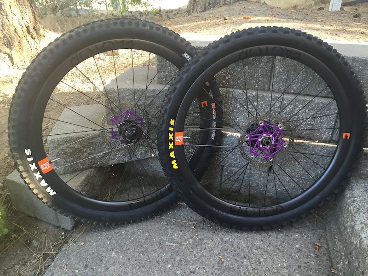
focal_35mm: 29
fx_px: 308
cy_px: 138
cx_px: 184
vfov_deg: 48.2
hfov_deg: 61.7
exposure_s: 1/30
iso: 32
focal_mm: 4.15
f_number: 2.2
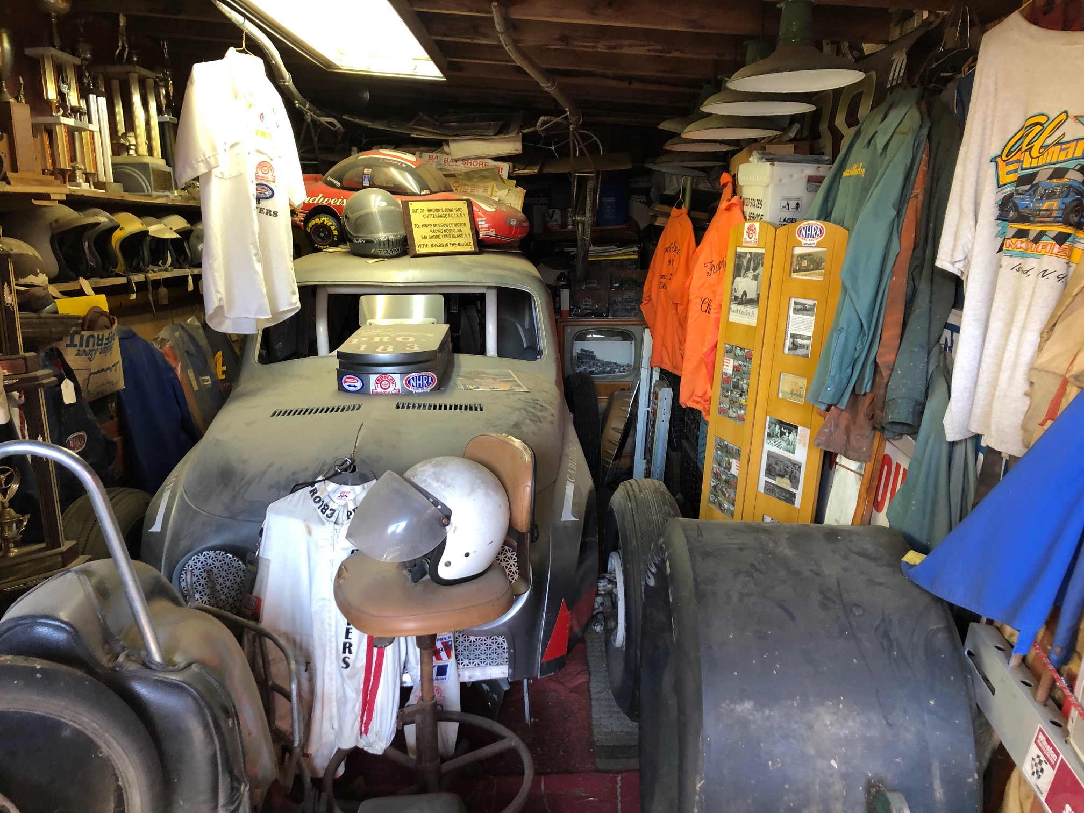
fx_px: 877
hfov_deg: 63.4
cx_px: 542
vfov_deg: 49.7
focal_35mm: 28
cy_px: 406
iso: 50
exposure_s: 1/15
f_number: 1.8
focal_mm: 3.99
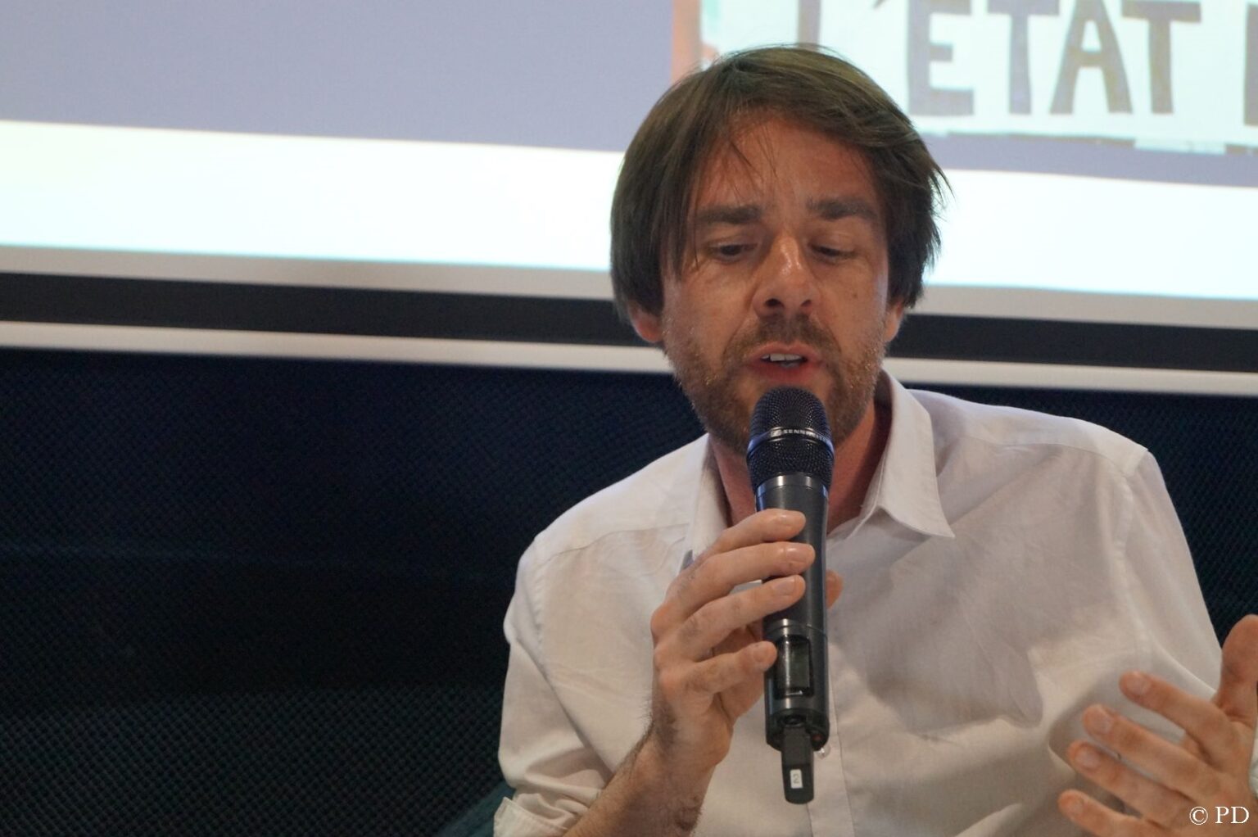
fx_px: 2619
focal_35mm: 75
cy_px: 418
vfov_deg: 18.2
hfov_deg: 27.0
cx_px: 629
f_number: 5.6
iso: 3200
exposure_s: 1/100
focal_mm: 50
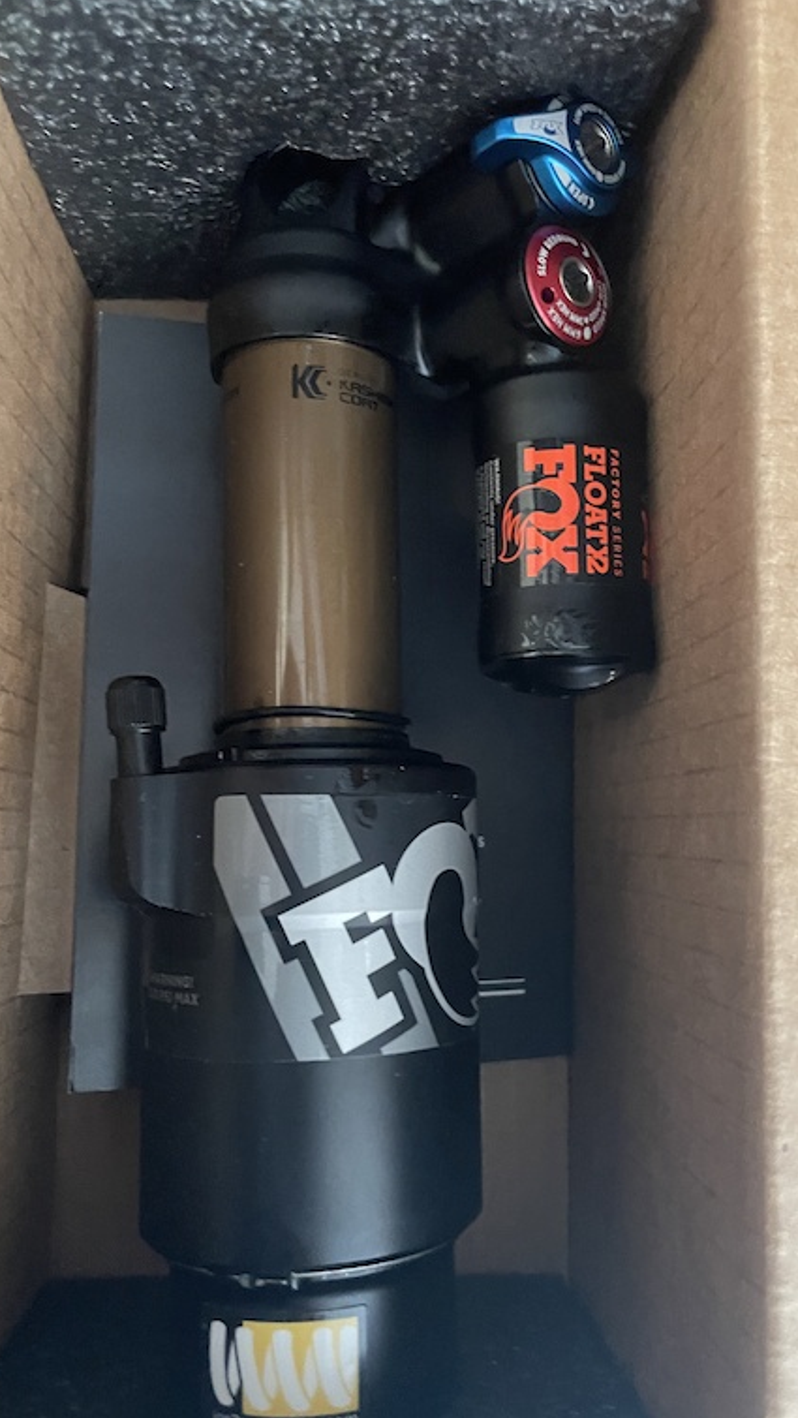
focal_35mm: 30
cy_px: 727
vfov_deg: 64.3
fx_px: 1128
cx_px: 505
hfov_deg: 38.7
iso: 640
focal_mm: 4.2
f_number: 1.6
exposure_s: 1/32
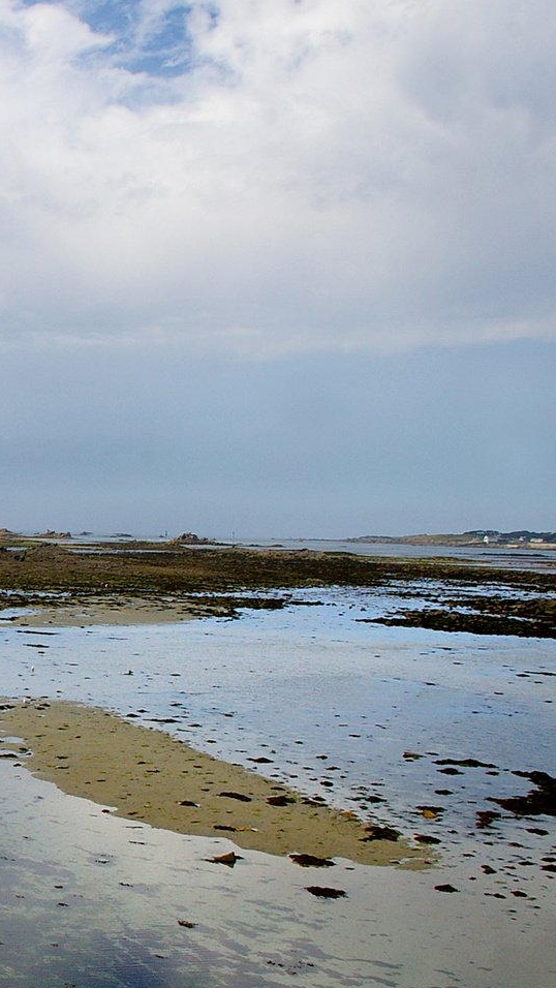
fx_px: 1258
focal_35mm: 48
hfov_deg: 22.4
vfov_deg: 42.8
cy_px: 549
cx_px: -159
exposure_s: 1/500
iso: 200
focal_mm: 18
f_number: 11
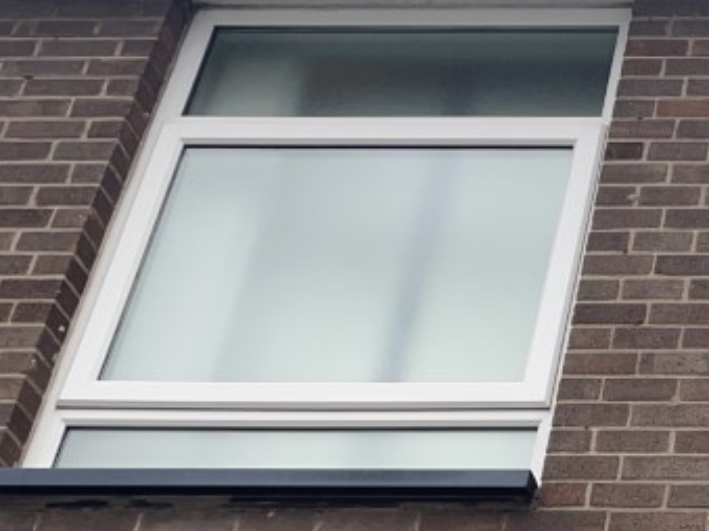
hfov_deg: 18.6
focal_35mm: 92
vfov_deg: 15.6
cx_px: 1098
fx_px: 1884
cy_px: 573
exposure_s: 1/471
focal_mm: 4.2
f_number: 1.6
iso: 32
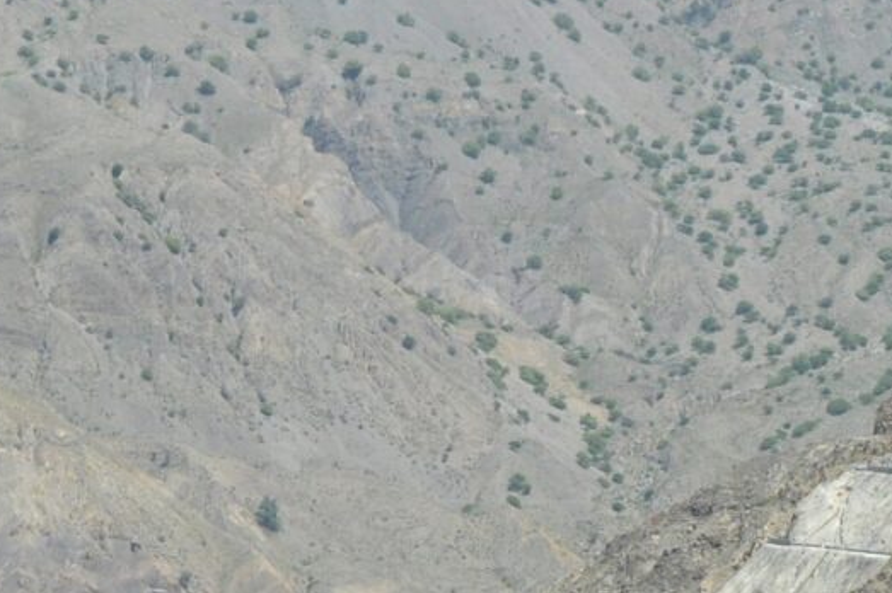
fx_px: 6686
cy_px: 1138
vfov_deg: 5.0
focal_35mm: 270
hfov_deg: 7.6
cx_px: 3
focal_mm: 46
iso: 640
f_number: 13
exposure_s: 1/640
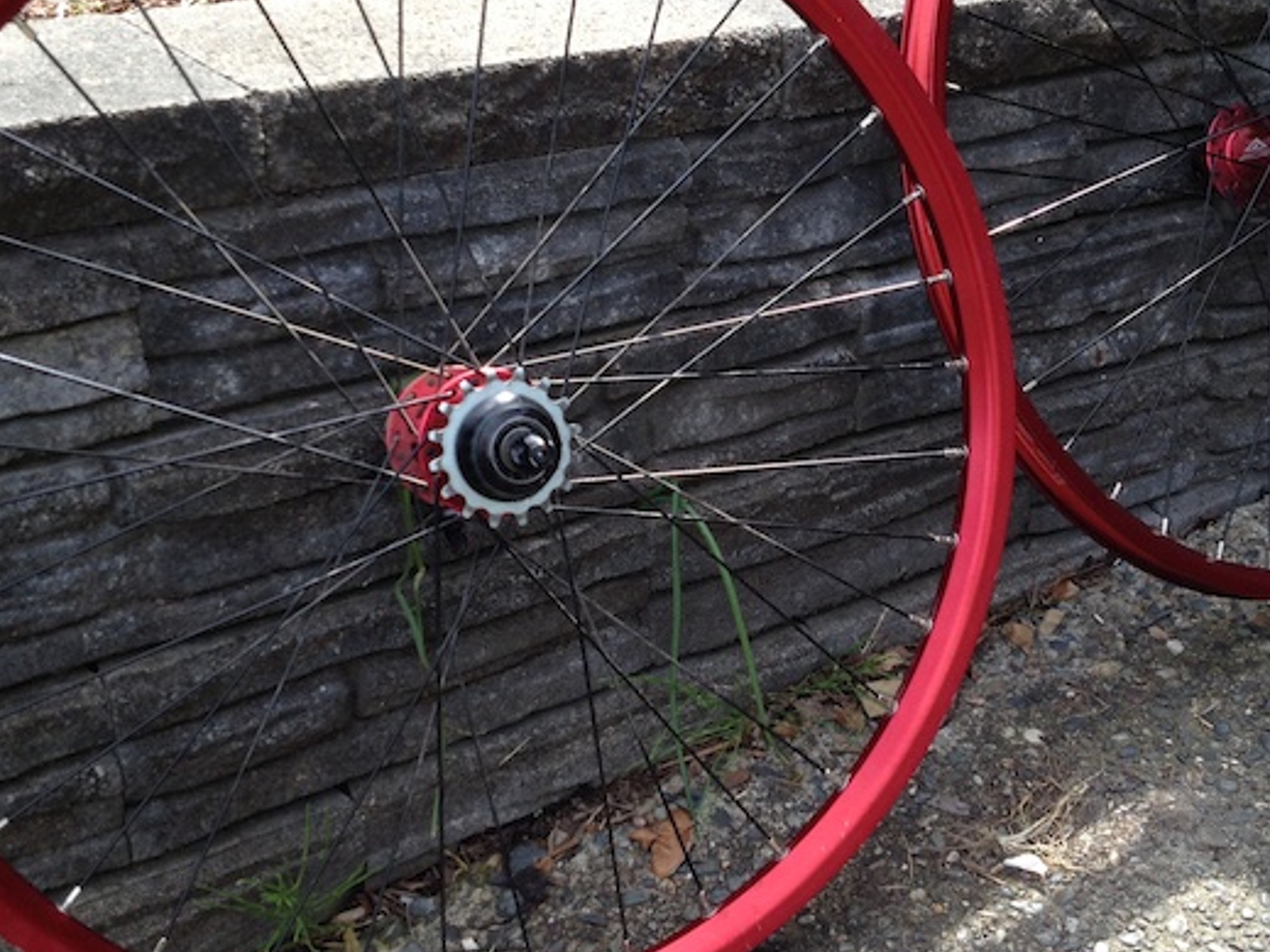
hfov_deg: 35.5
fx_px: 1981
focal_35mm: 54
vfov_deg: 27.0
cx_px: 688
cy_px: 423
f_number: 2.4
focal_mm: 4.28
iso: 50
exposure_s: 1/347
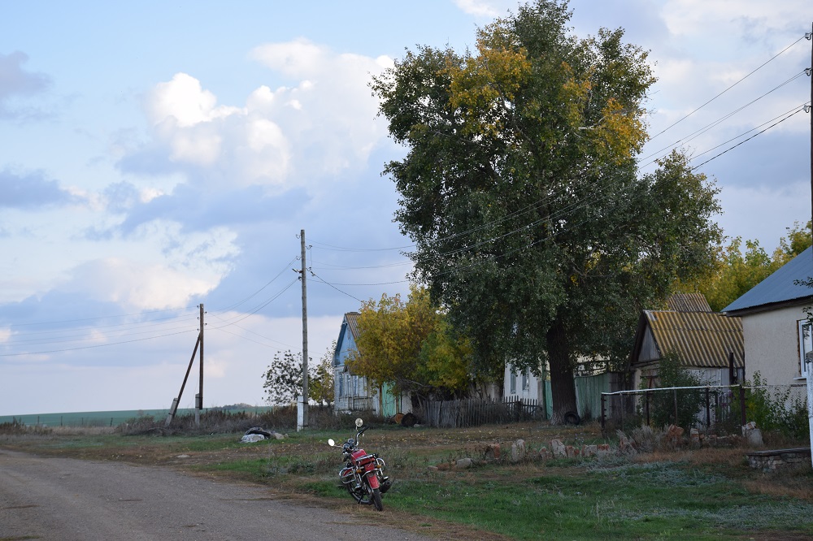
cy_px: 270
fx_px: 1625
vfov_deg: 18.9
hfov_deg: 28.1
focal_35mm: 72
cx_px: 406
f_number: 8
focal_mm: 48
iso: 220
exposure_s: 1/250
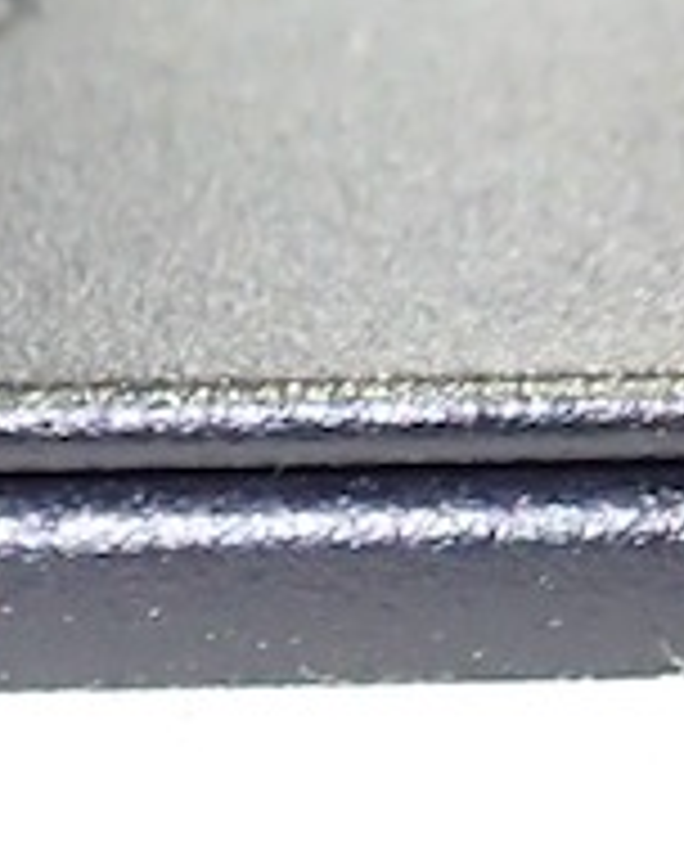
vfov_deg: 9.5
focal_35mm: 197
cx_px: 238
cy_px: 1364
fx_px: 4985
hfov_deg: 7.8
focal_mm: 5.5
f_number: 2.3
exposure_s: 1/30
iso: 400
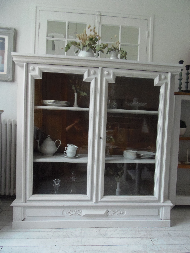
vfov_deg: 71.6
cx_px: 95
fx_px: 176
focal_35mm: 24
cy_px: 126
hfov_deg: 56.8
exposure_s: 1/30
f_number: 2.9
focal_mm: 4.3
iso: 320
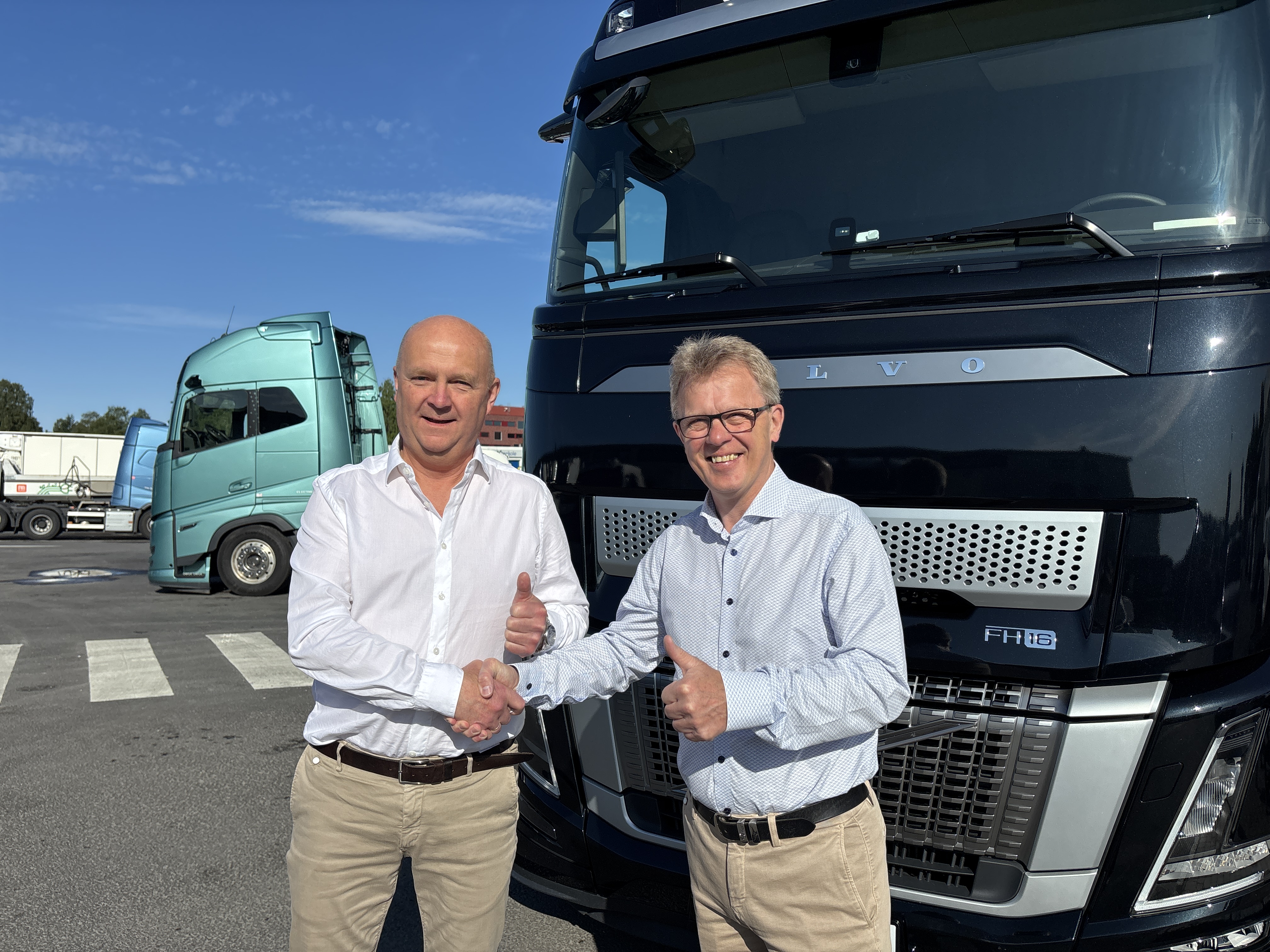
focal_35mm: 26
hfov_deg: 67.3
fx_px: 954
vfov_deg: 53.1
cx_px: 635
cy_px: 476
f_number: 1.6
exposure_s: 1/5076
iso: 50
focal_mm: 5.96
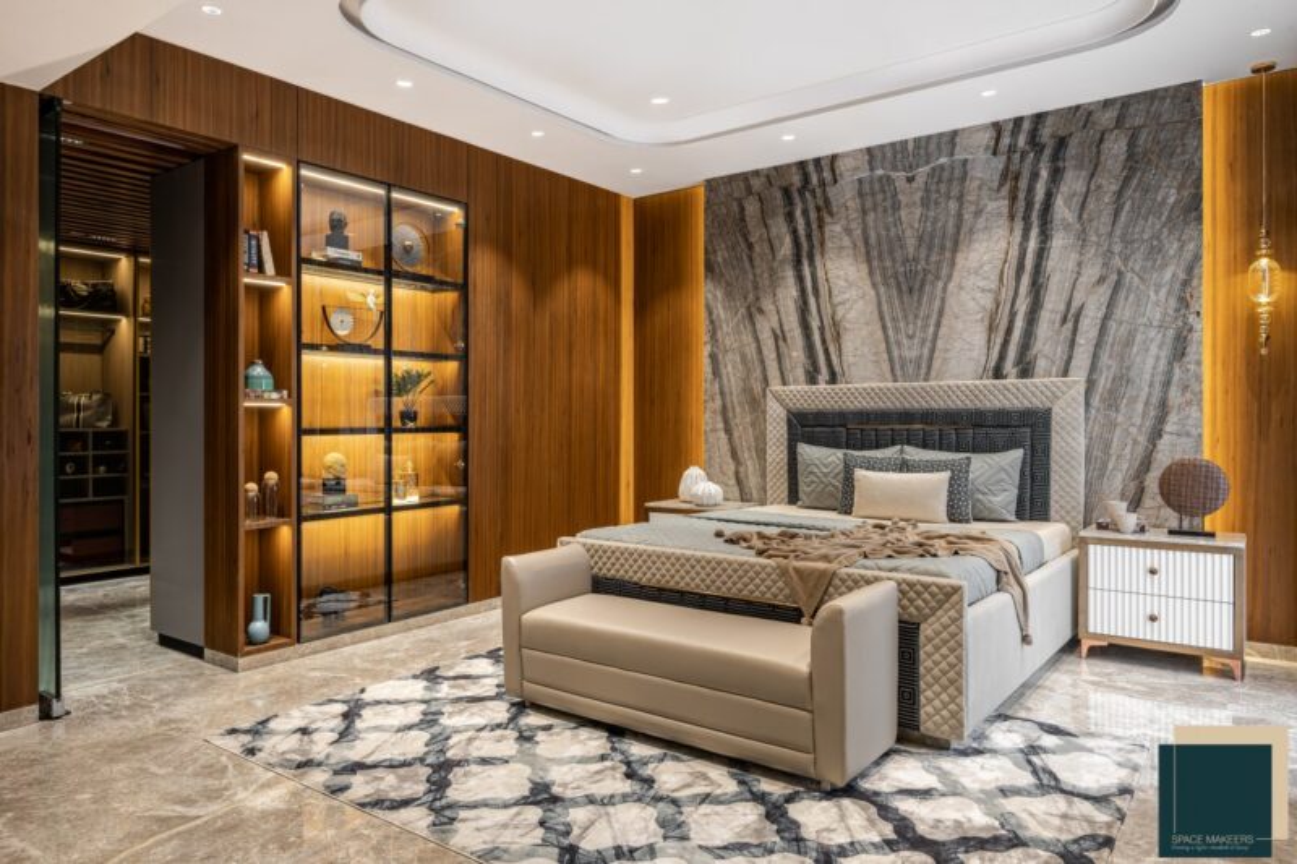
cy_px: 432
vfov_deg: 56.1
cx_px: 648
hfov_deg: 77.3
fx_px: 810
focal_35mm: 22
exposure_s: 1.3
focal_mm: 22.5
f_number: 11
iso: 100
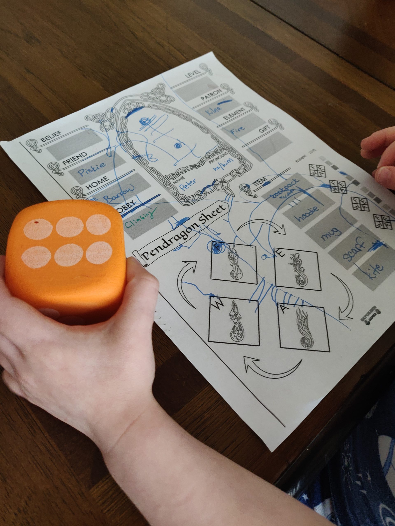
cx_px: 198
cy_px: 263
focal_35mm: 25
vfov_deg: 69.4
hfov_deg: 54.9
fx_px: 380
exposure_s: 1/20
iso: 1000
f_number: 1.7
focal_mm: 4.25
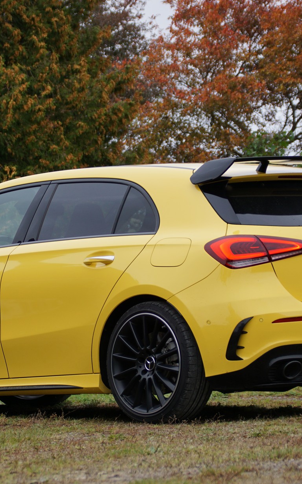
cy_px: 216
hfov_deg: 6.4
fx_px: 2688
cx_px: 100
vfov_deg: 10.3
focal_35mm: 204
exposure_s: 1/160
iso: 160
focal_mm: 80
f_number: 5.6
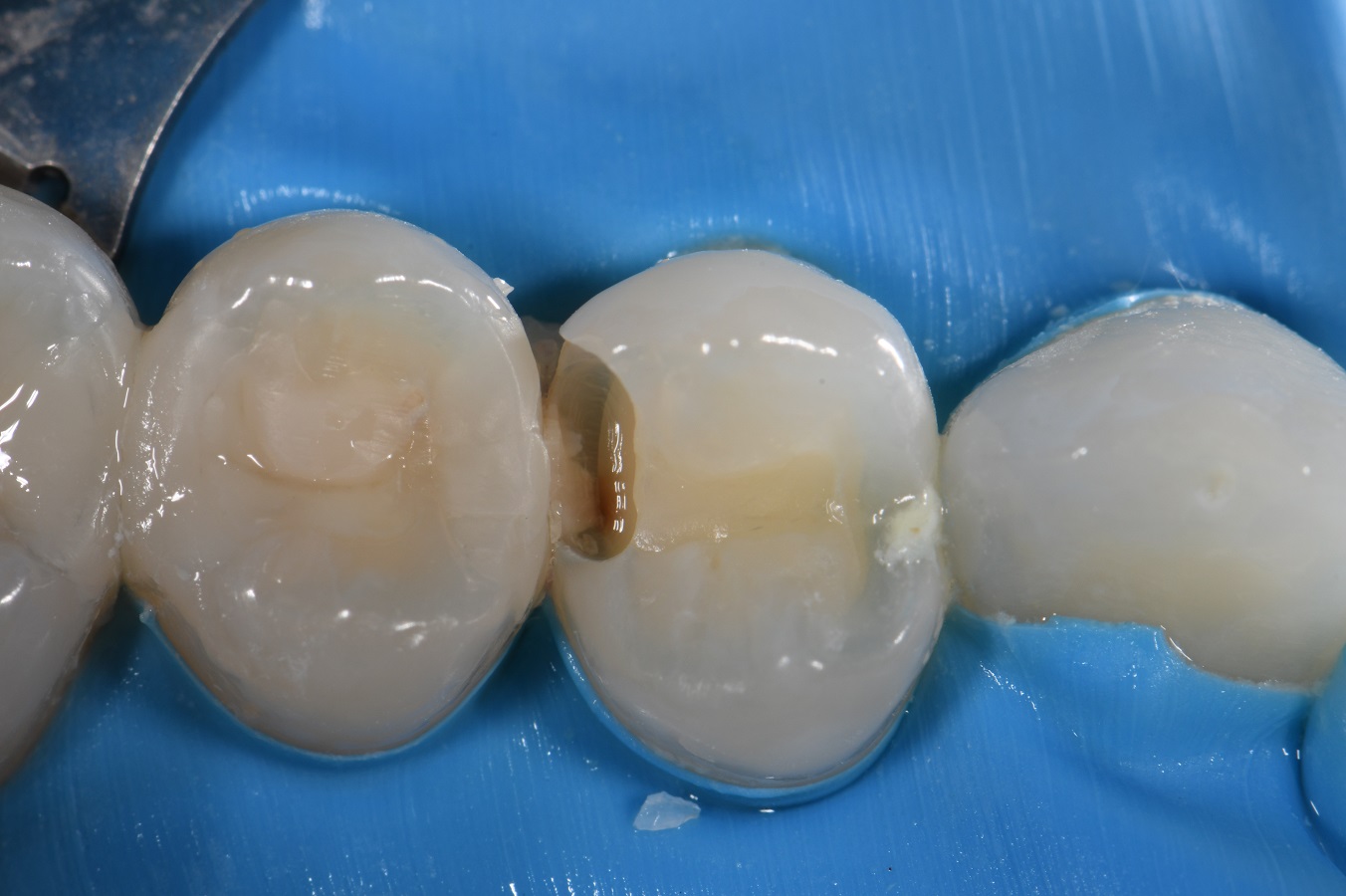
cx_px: 673
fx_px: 5867
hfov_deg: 13.1
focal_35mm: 157
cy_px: 448
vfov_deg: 8.7
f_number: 32
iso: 200
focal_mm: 105
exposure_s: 1/160
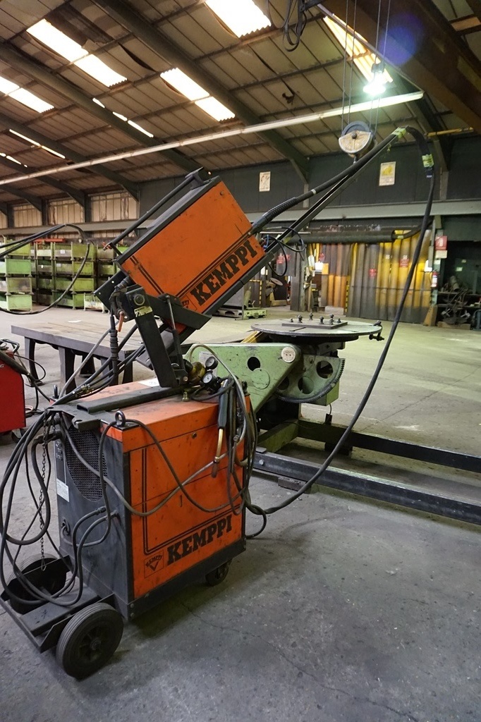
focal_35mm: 24
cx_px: 240
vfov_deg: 73.8
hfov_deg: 53.1
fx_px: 481
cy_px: 361
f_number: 3.5
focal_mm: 16
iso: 3200
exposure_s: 1/15
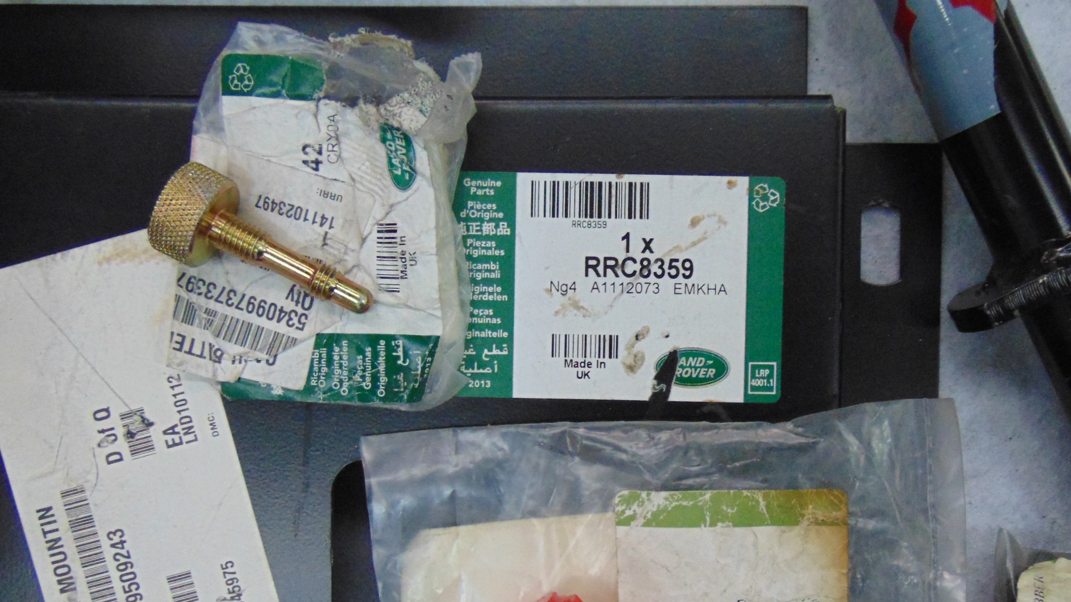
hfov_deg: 56.5
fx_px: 994
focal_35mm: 35
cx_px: 599
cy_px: 446
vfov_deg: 33.1
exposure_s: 1/30
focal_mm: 4.5
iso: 320
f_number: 3
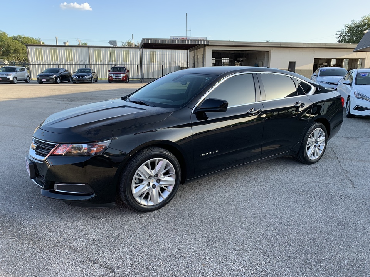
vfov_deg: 53.1
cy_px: 138
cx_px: 185
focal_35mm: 26
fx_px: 278
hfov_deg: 67.3
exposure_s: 1/397
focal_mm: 4.25
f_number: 1.8
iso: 25
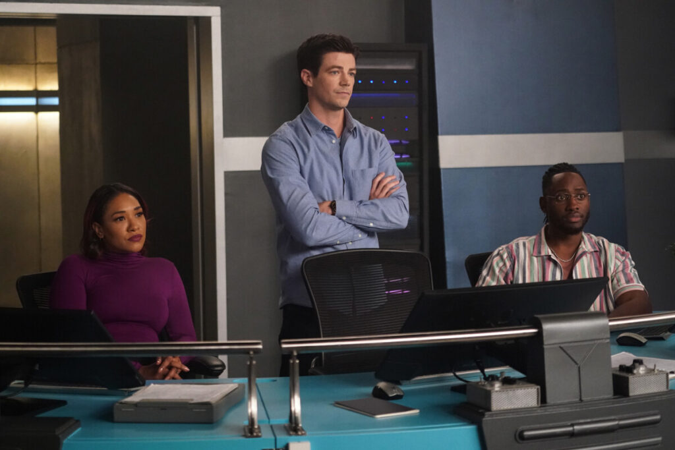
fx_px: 1481
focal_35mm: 79
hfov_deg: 25.7
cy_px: 225
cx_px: 338
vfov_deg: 17.3
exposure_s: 1/100
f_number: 4
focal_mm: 79
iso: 8000
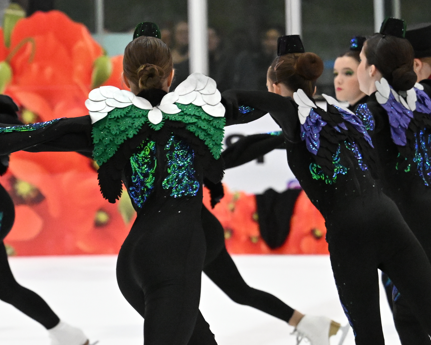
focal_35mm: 268
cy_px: 176
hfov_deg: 7.1
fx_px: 3419
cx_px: -125
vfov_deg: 5.8
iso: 8000
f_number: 3.5
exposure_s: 1/640
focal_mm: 101
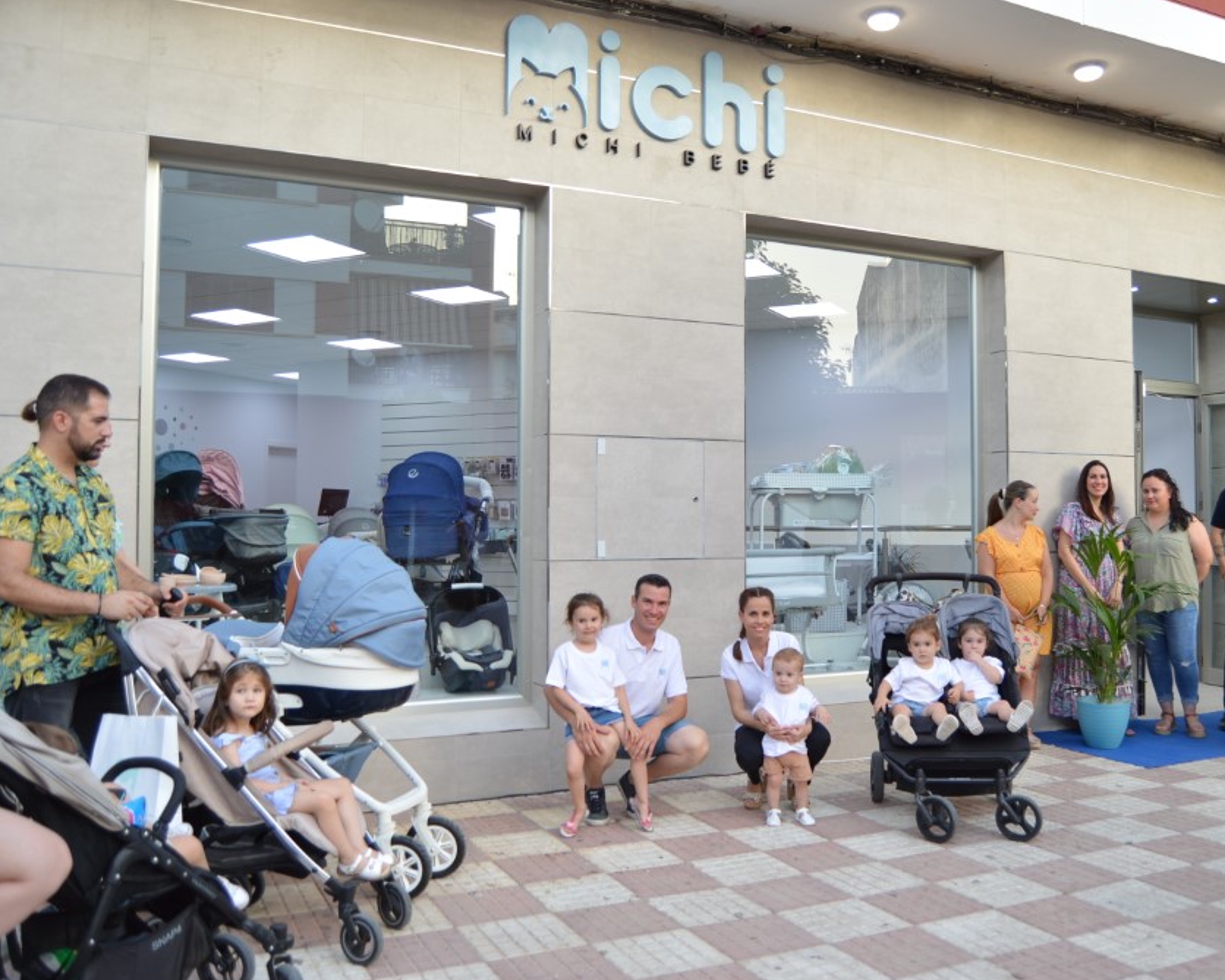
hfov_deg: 56.9
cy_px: 486
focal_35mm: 31
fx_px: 1124
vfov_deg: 47.1
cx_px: 711
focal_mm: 18
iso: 100
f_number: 4
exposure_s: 1/60
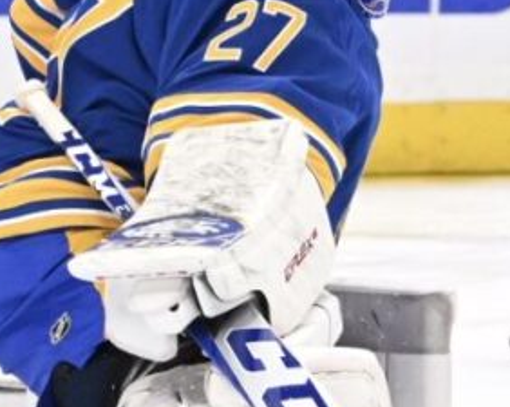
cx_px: 231
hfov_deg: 7.4
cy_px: 165
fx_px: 3935
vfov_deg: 5.9
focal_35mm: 261
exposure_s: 1/1600
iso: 4000
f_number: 3.5
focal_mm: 102
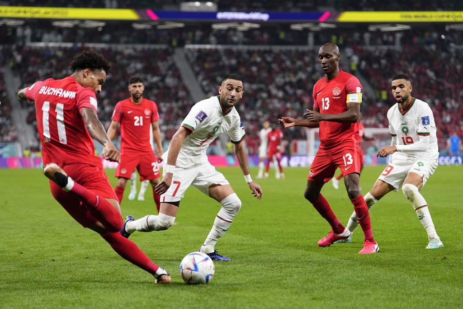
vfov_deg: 12.7
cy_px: 154
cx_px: 232
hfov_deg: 18.9
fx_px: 1389
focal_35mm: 108
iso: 2000
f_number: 2.8
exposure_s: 1/2049
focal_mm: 108
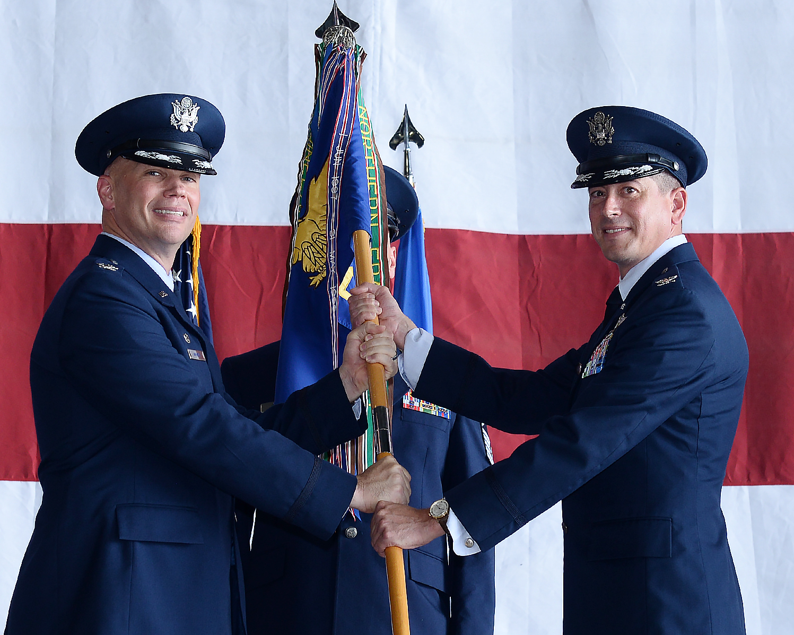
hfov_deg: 24.1
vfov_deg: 19.4
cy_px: 318
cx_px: 368
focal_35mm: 79
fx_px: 1856
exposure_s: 1/80
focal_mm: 70
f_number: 5.6
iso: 400
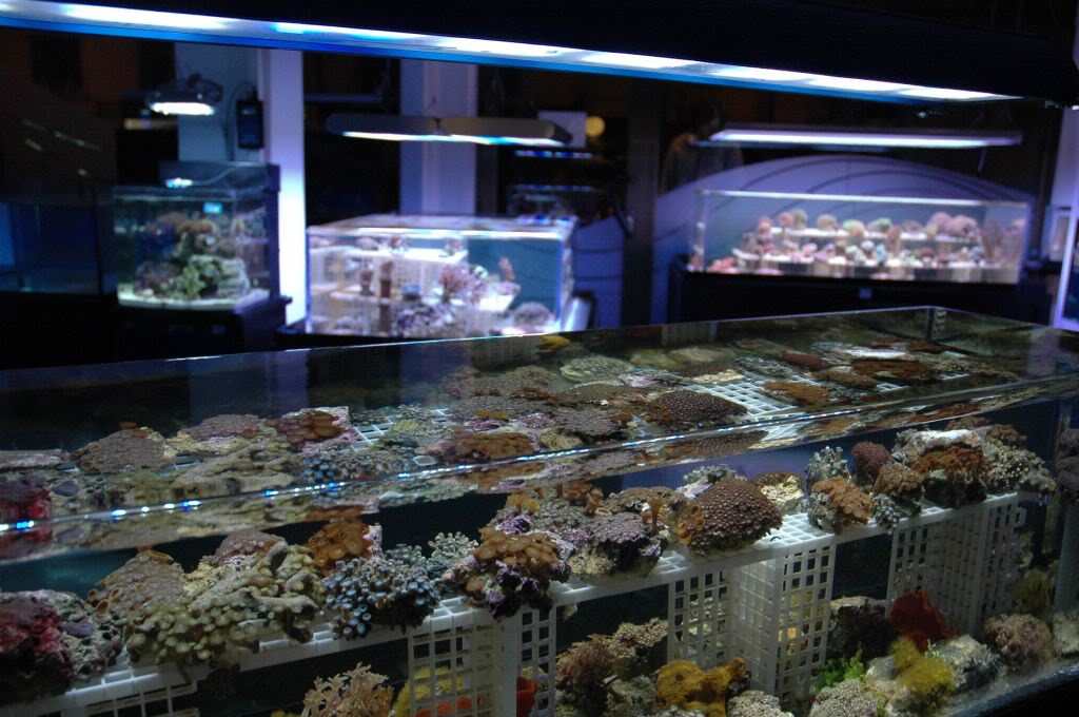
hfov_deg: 57.3
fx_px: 988
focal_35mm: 33
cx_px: 540
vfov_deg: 39.9
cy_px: 358
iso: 400
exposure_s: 1/160
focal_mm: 22
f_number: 3.8
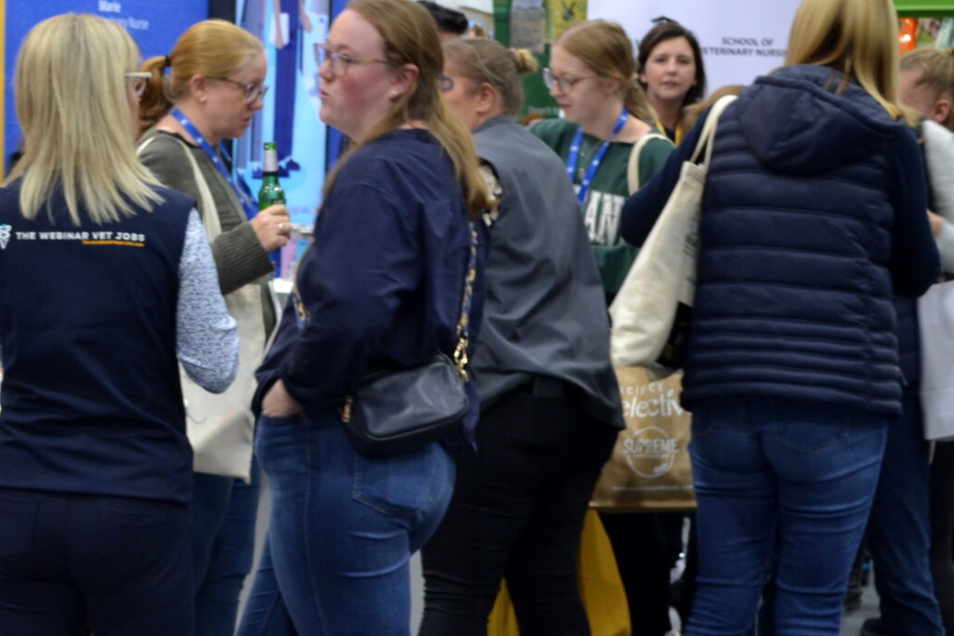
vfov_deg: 15.3
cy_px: 370
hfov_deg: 22.6
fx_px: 2358
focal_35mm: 89
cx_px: 193
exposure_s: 1/15
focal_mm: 30
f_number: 4.5
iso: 400
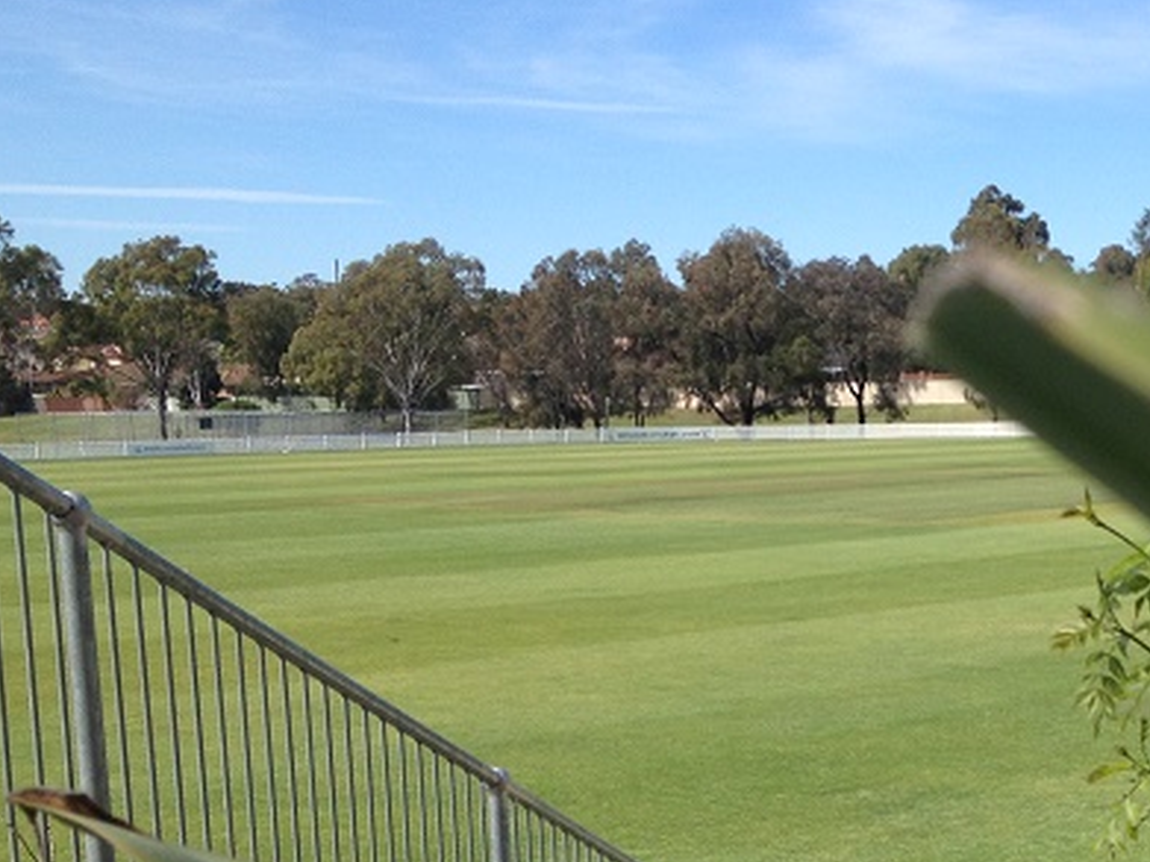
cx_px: 1069
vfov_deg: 19.0
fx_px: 2524
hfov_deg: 24.8
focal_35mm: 76
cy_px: 805
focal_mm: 4.28
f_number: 2.4
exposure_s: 1/1493
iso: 50
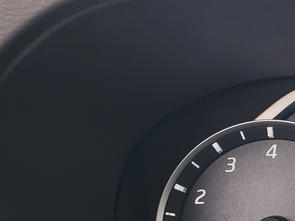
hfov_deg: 19.7
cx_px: 469
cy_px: 201
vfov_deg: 17.5
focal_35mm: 83
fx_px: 707
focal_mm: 4.3
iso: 64
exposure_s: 1/120
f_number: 2.4
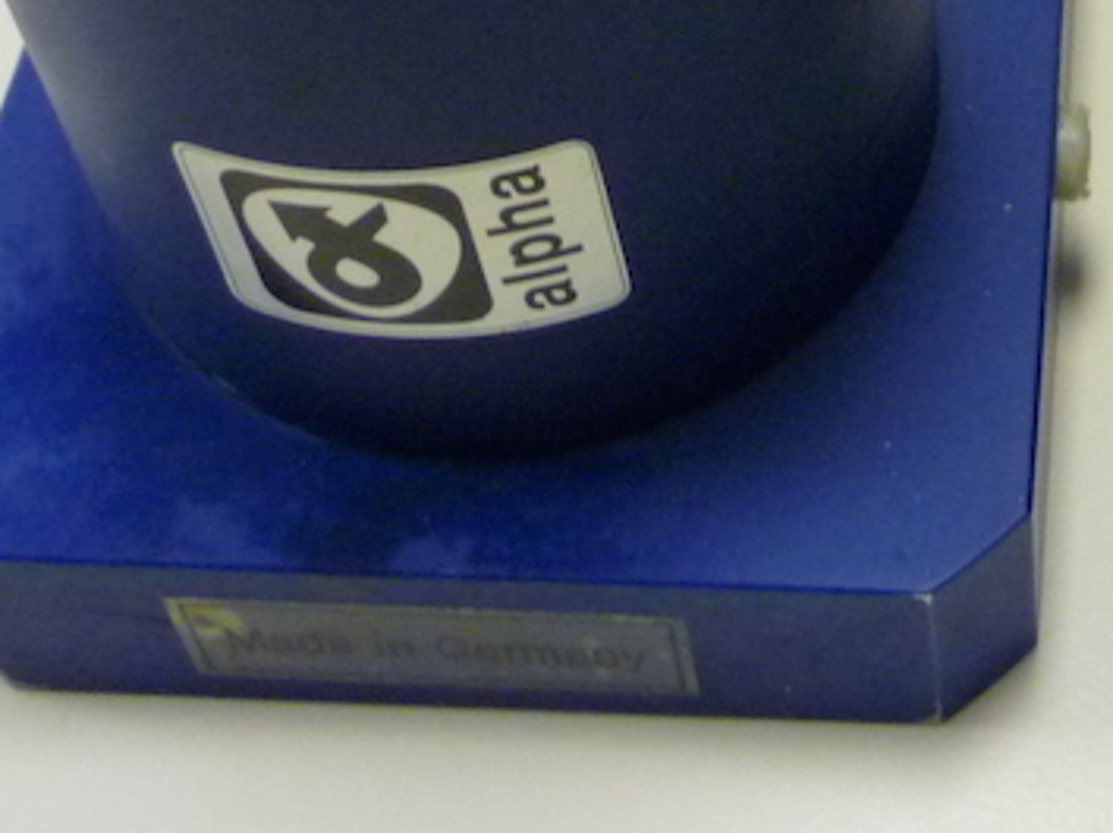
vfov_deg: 16.9
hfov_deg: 22.3
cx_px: 1148
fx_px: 2699
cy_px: -126
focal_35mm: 84
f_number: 3.3
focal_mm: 5.2
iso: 400
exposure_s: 1/25
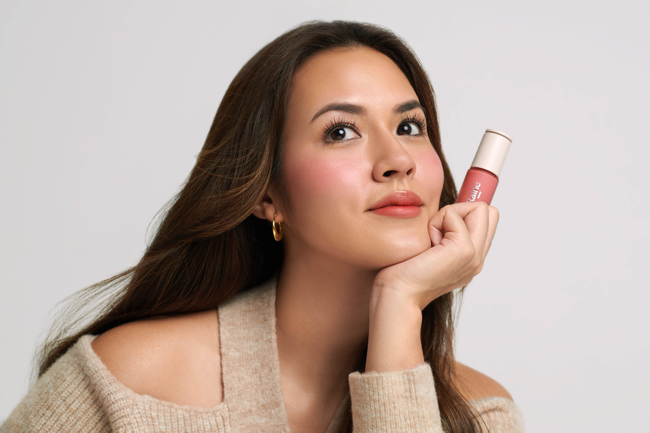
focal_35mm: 102
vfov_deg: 13.4
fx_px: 1841
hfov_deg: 20.0
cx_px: 325
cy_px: 216
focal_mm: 85
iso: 250
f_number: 4
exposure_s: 1/160
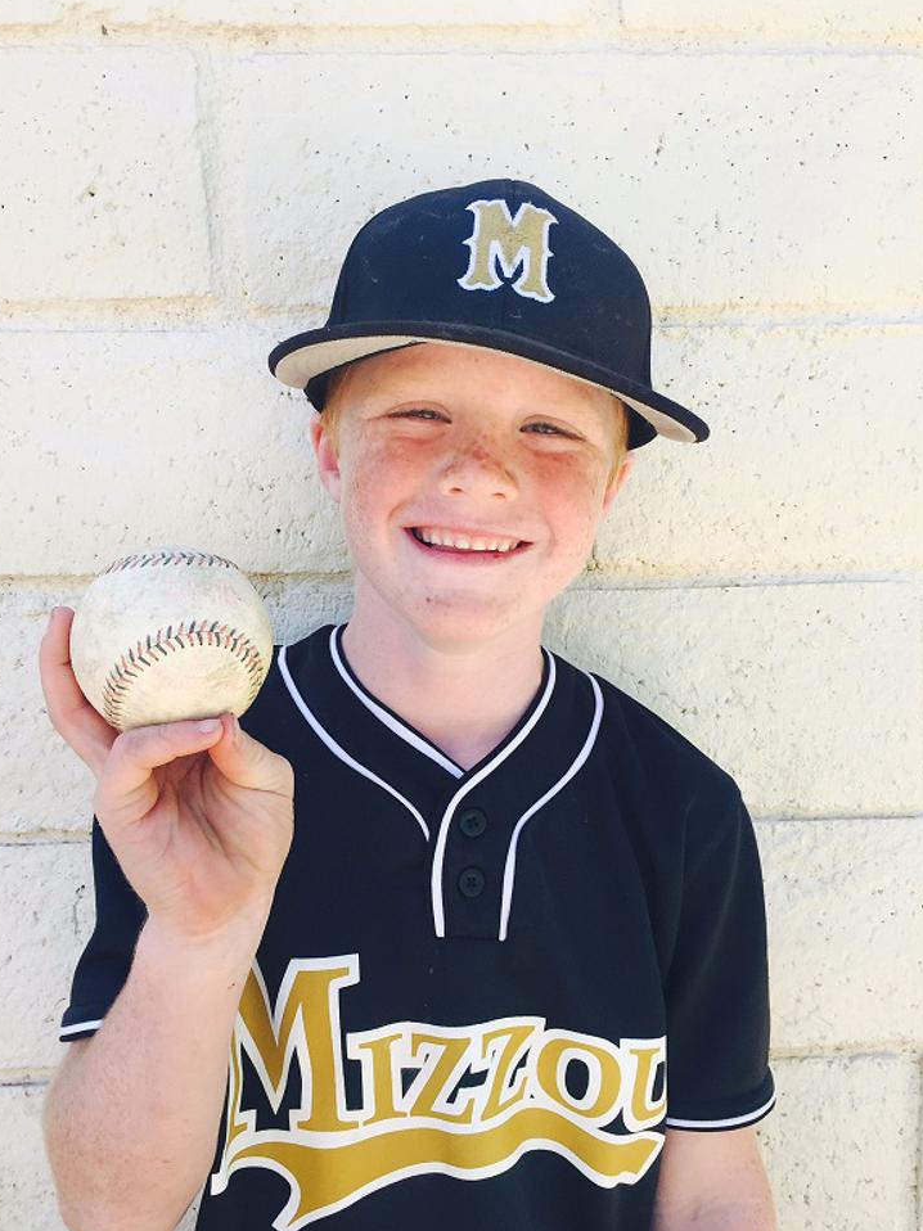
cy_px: 626
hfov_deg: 45.4
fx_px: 1103
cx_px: 454
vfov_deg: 58.4
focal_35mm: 31
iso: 32
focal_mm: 4.15
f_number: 2.2
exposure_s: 1/527
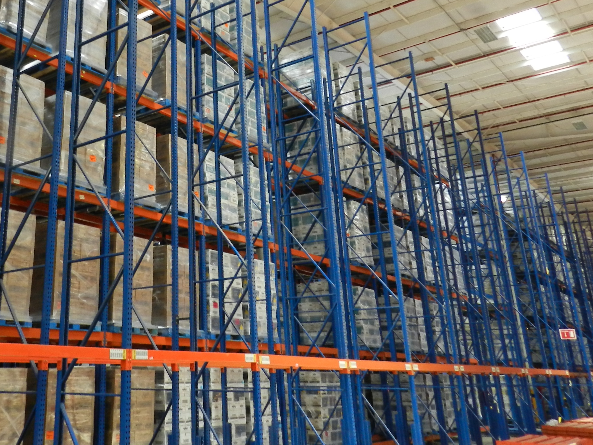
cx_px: 156
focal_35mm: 37
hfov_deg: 48.4
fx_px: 634
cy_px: 136
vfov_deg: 38.1
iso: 400
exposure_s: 1/30
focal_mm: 4
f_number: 3.4
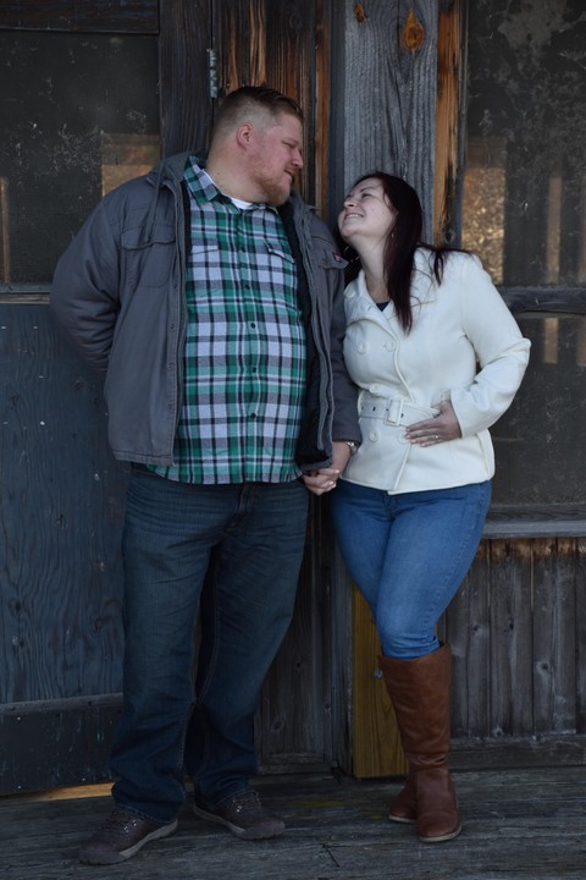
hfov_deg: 18.2
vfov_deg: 27.0
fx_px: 1831
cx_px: 293
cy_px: 440
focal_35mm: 75
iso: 100
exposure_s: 1/160
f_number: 4.8
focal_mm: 50
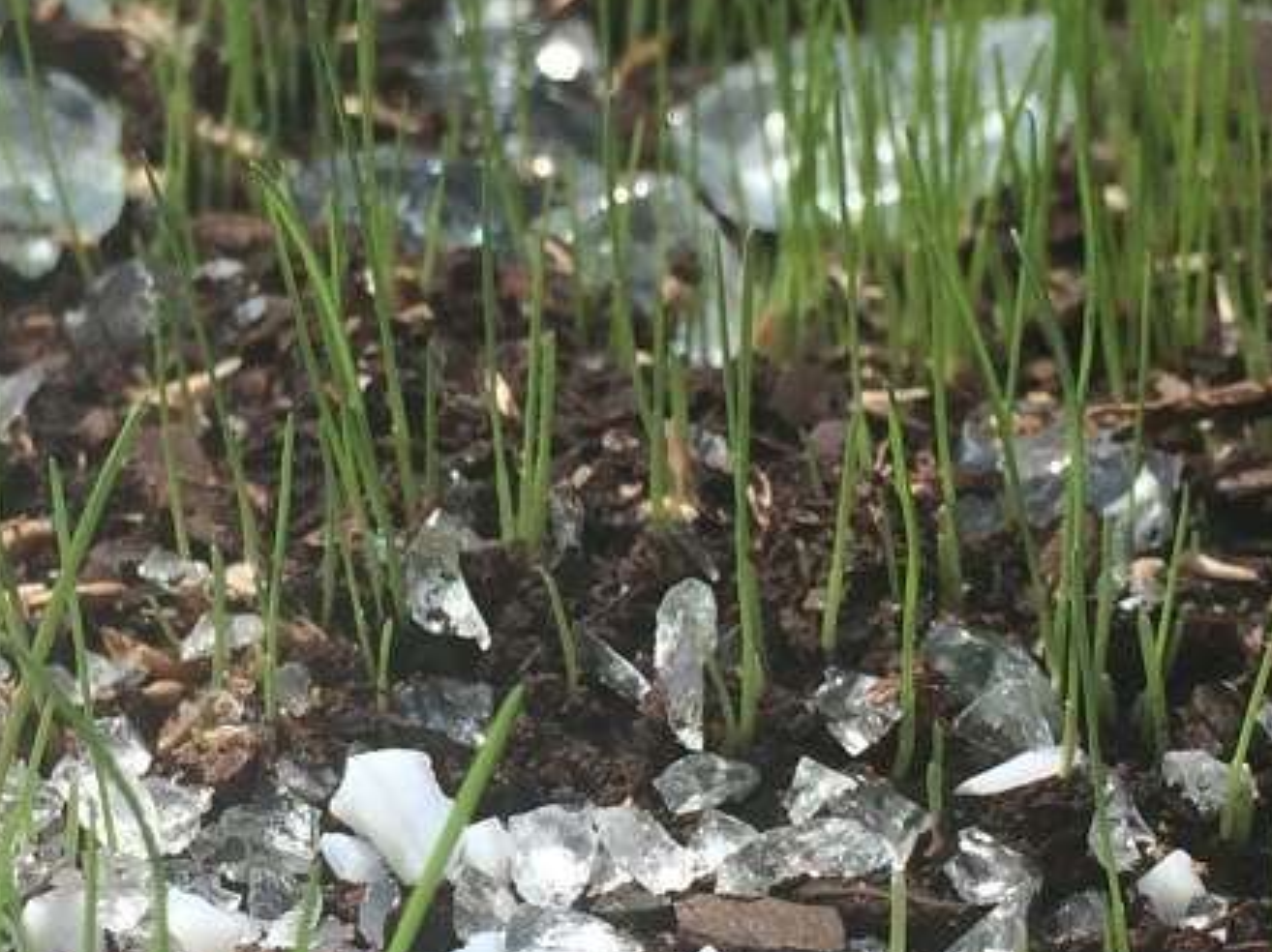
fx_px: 3893
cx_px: 401
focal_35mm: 106
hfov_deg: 18.5
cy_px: 601
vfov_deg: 13.9
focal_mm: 4.15
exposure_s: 1/2740
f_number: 2.2
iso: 32
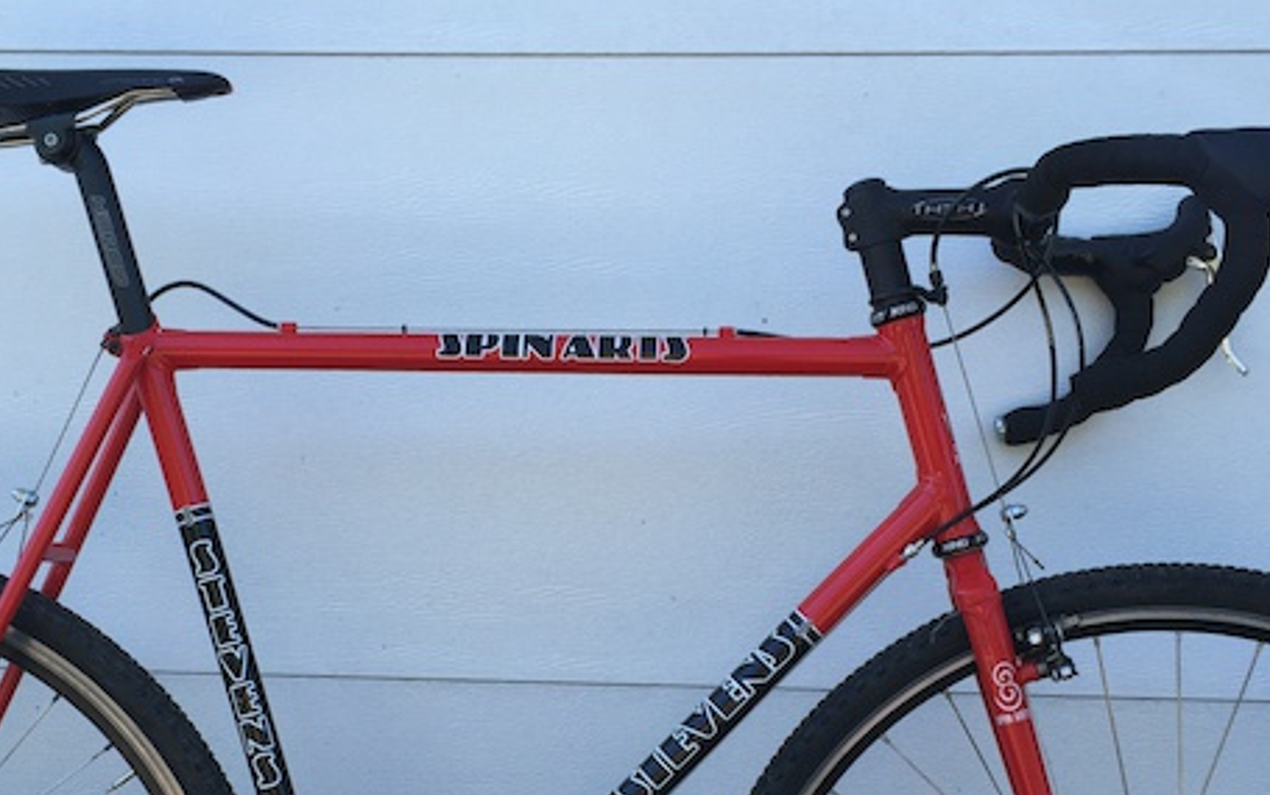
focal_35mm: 54
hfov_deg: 37.4
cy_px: 714
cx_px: 539
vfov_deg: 23.4
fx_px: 1870
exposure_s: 1/314
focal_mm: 4.15
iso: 32
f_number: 2.2
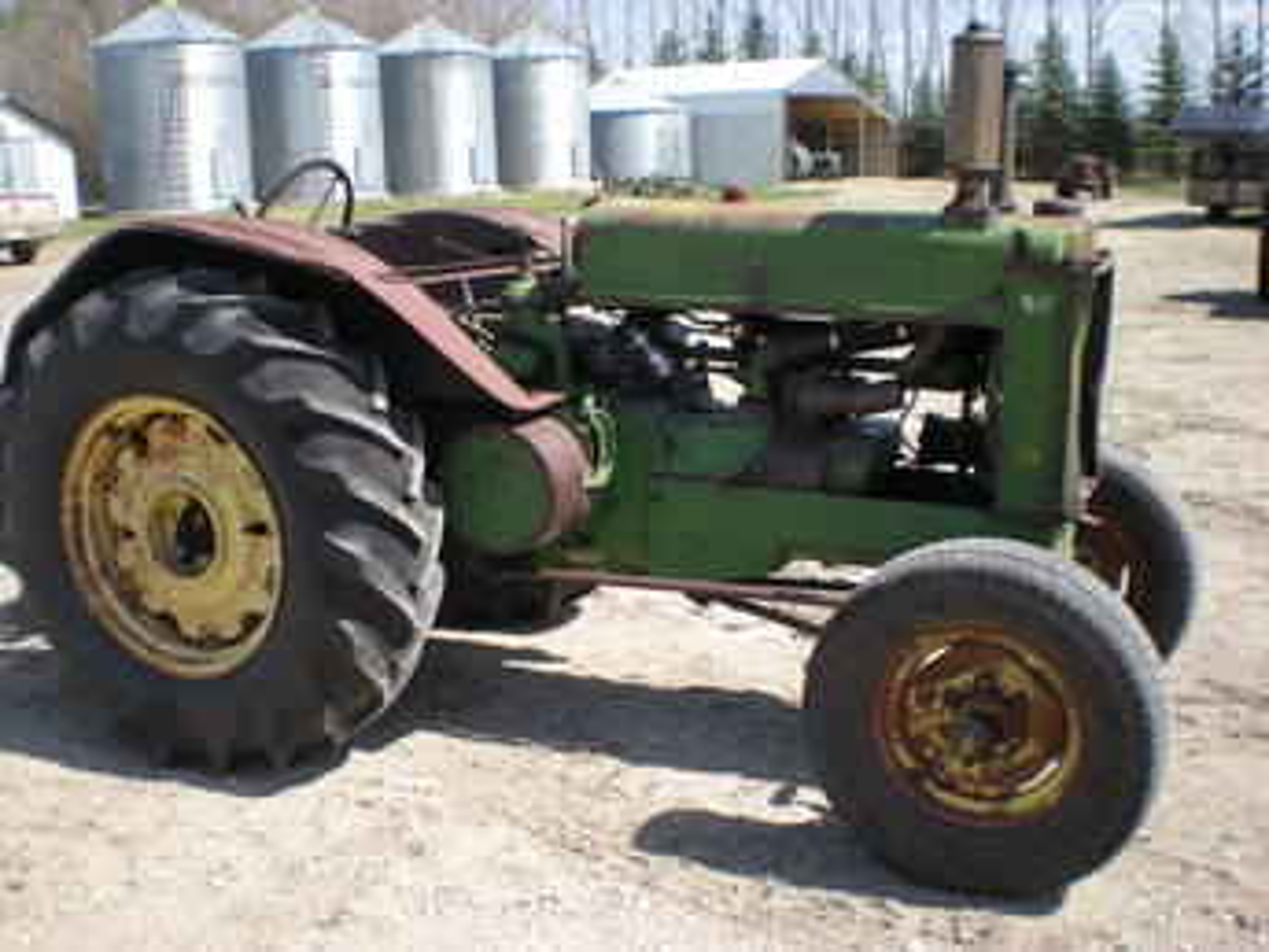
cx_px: 634
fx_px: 1393
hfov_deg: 49.0
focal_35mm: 38
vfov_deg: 37.7
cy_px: 476
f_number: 4.6
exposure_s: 1/238
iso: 64
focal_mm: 6.3
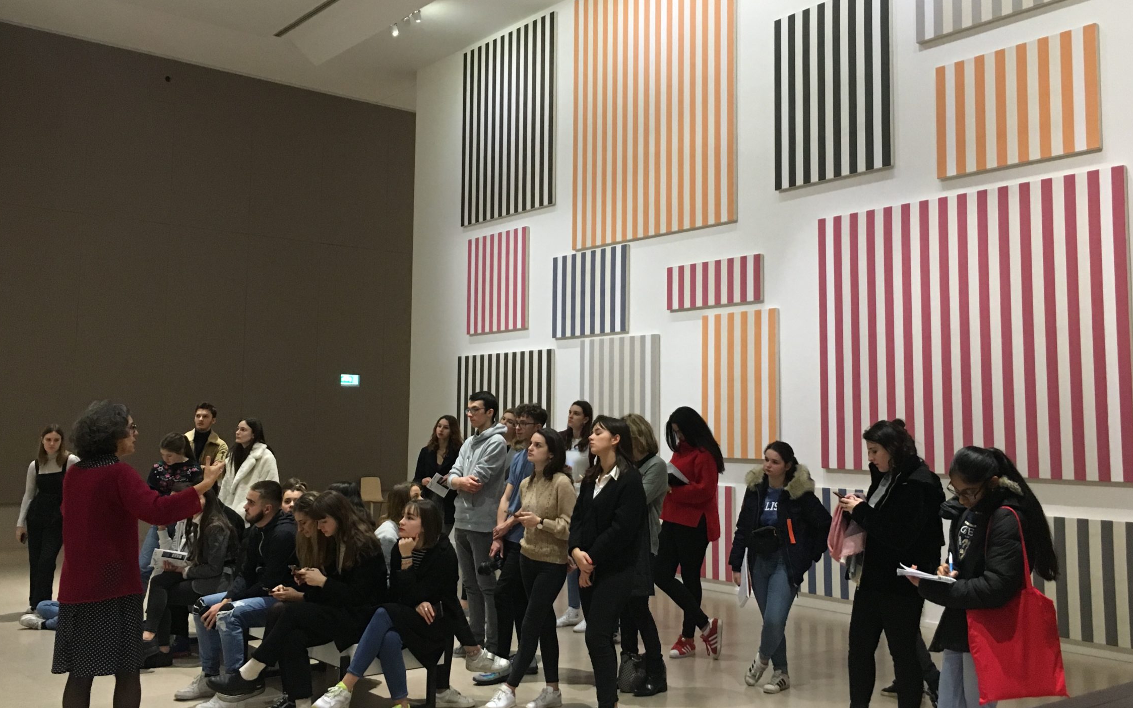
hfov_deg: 55.3
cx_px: 558
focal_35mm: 35
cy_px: 321
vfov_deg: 36.3
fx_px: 1081
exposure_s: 1/33
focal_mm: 4.15
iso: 200
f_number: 2.2
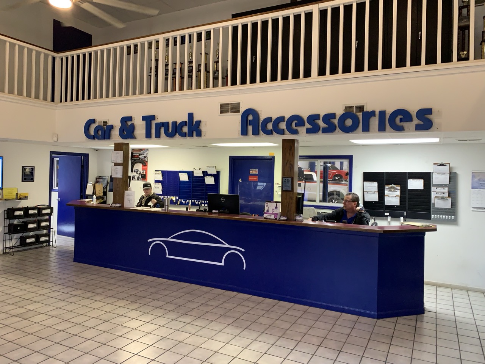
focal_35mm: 26
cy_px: 182
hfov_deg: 67.3
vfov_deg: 53.1
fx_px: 364
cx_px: 242
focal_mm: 4.25
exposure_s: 1/60
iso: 200
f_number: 1.8
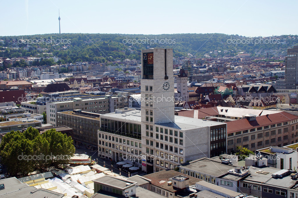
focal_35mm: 42
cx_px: 149
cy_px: 99
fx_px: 347
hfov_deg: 46.4
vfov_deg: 31.8
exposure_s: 1/160
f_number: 13
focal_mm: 28
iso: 100
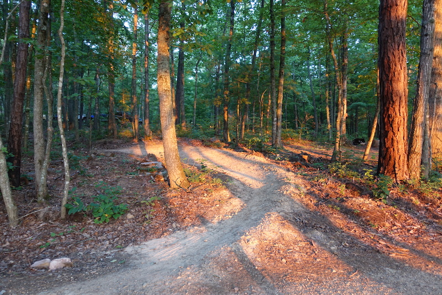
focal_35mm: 24
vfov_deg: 53.2
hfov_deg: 73.7
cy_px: 148
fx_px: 295
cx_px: 221
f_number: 1.8
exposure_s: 1/30
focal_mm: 8.8
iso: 160
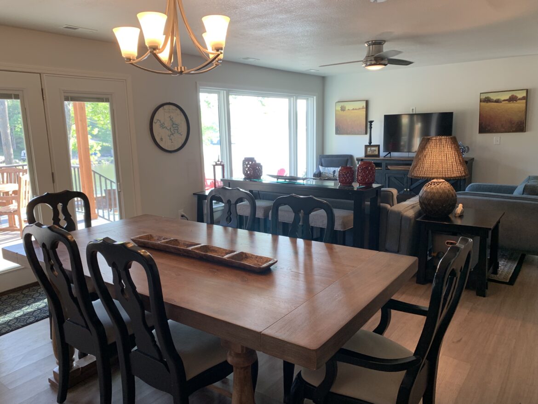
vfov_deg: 53.1
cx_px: 269
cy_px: 202
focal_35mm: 26
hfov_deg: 67.3
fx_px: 404
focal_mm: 4.25
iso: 64
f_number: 1.8
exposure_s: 1/60
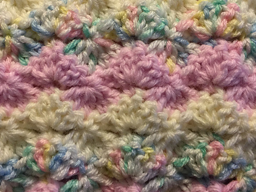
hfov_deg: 38.9
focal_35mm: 49
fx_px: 362
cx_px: 125
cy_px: 67
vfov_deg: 29.5
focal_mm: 4.15
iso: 80
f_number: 2.2
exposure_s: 1/15
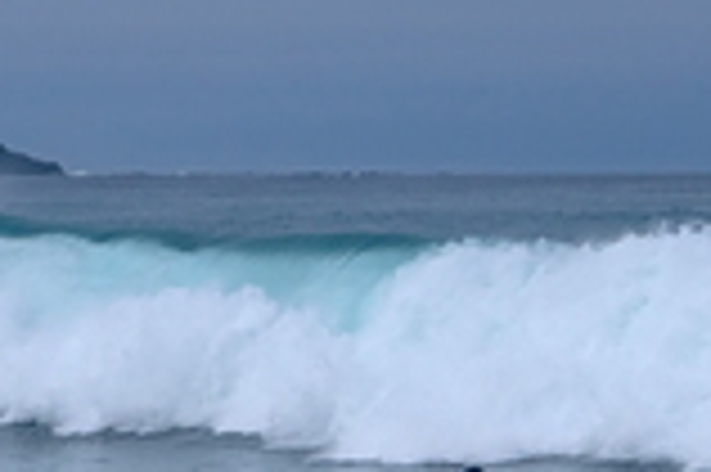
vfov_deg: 3.7
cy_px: 330
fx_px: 7241
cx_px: -342
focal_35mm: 367
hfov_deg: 5.6
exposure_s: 1/2000
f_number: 8
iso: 320
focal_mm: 77
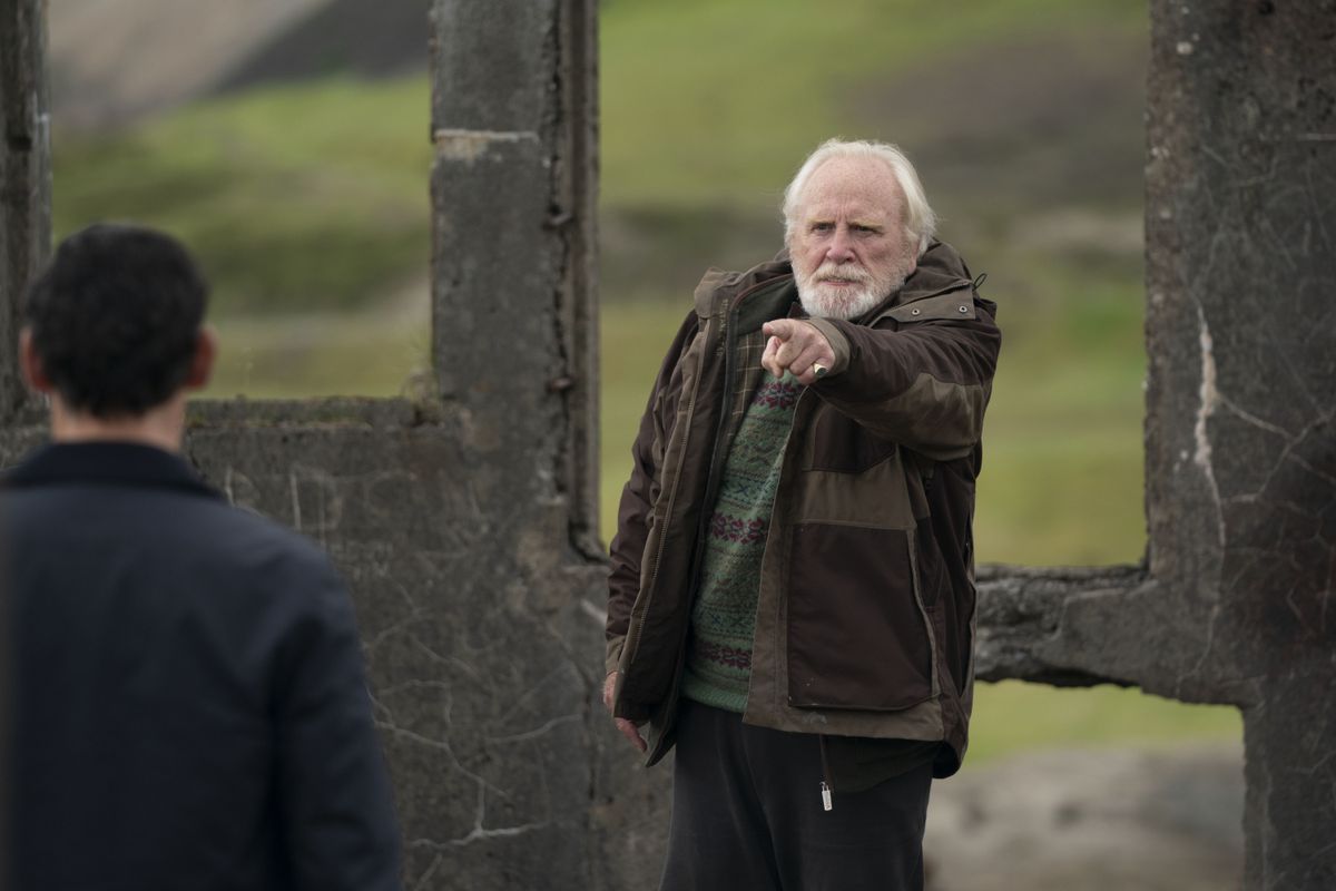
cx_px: 668
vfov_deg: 6.9
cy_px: 446
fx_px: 7422
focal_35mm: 200
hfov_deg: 10.3
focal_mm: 200
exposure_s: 1/640
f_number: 3.5
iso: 400
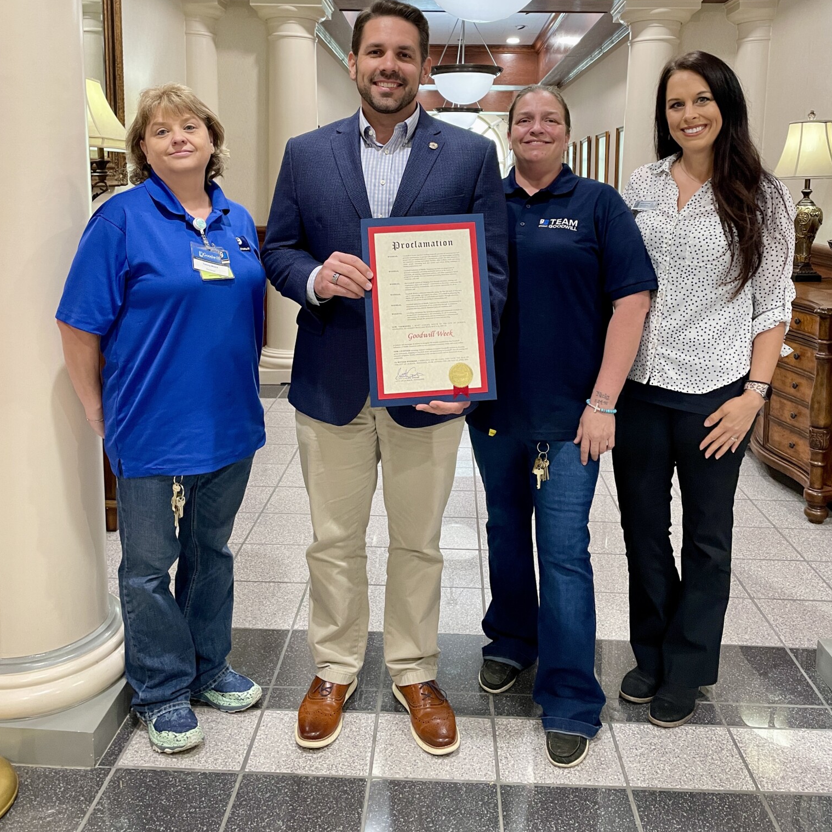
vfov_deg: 51.6
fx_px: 843
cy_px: 283
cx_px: 418
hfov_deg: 52.5
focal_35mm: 31
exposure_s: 1/60
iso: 200
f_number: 1.6
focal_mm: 4.2
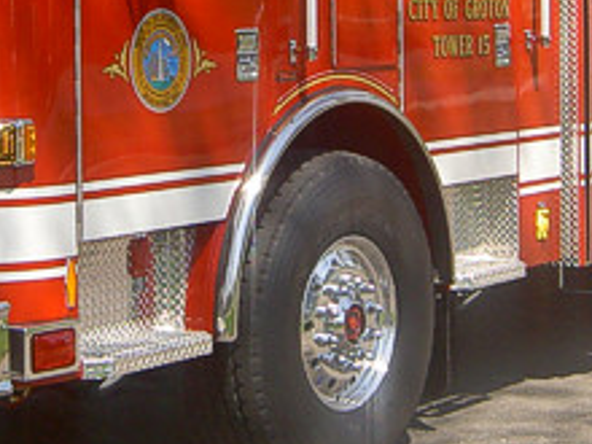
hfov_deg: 17.0
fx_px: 1984
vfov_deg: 12.7
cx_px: 272
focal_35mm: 116
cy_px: 30
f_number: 4.7
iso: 50
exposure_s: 1/160
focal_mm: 5.6
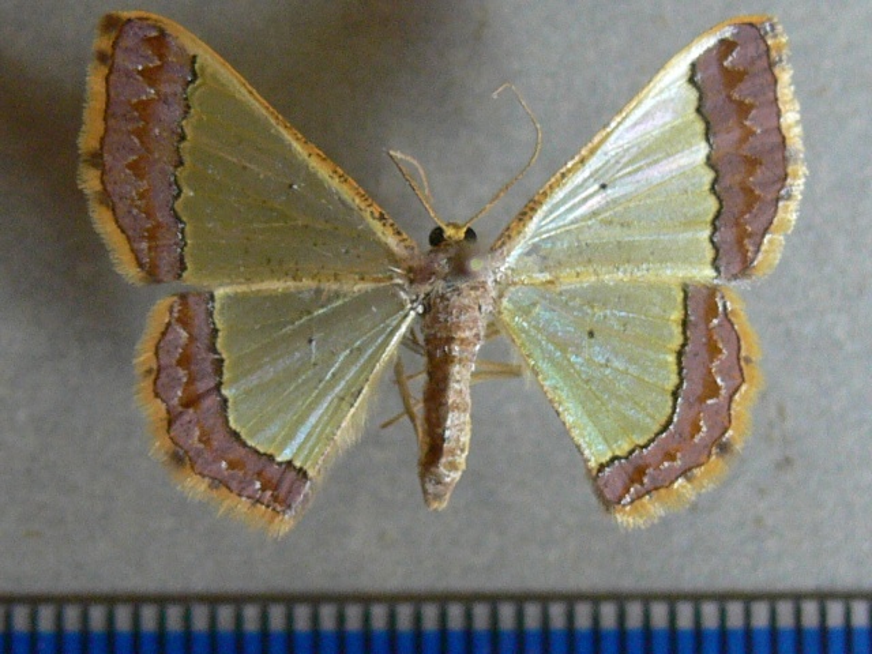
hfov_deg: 52.6
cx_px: 436
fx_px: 882
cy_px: 327
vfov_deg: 40.7
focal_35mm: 35
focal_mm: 7.4
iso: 160
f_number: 2.8
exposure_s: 1/30
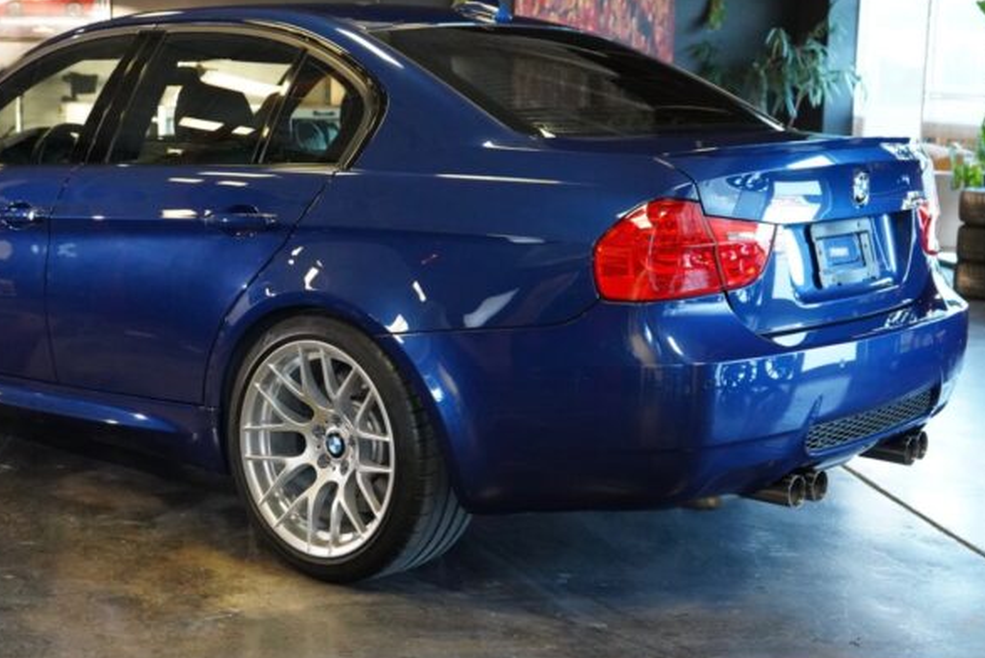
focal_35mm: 55
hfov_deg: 35.9
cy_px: 305
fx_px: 1506
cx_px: 332
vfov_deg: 24.6
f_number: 4
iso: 12800
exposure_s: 1/160
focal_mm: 37
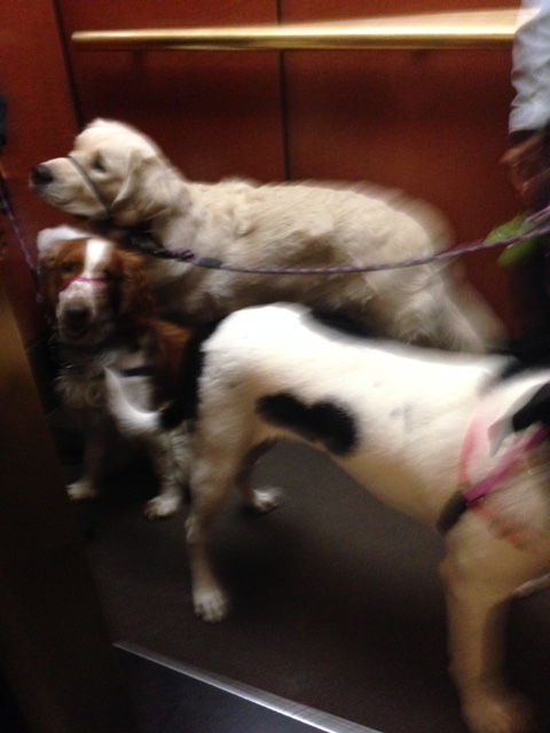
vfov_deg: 55.4
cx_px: 275
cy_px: 366
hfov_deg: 42.9
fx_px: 699
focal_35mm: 33
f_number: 2.4
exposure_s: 1/15
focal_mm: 4.12
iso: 500
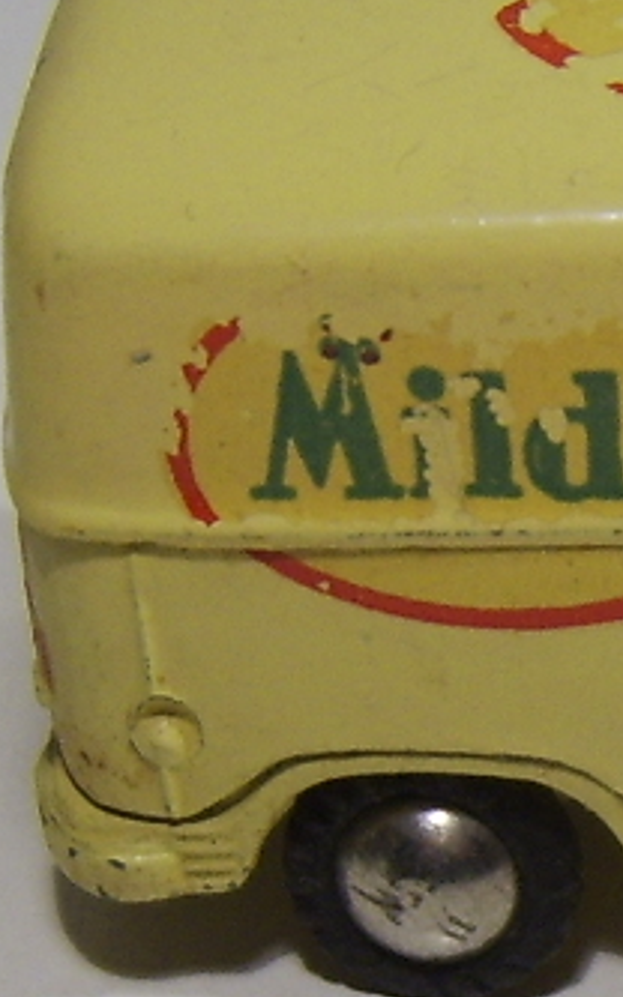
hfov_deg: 8.1
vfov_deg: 13.2
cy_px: 689
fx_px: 4294
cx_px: 964
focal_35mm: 158
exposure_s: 1/46
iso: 71
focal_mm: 8.13
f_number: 2.7
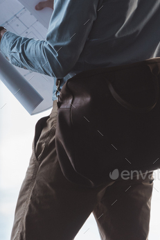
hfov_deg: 4.0
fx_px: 2298
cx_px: 35
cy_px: -39
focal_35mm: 345
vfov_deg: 5.9
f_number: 2.8
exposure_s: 1/125
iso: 400
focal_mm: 135
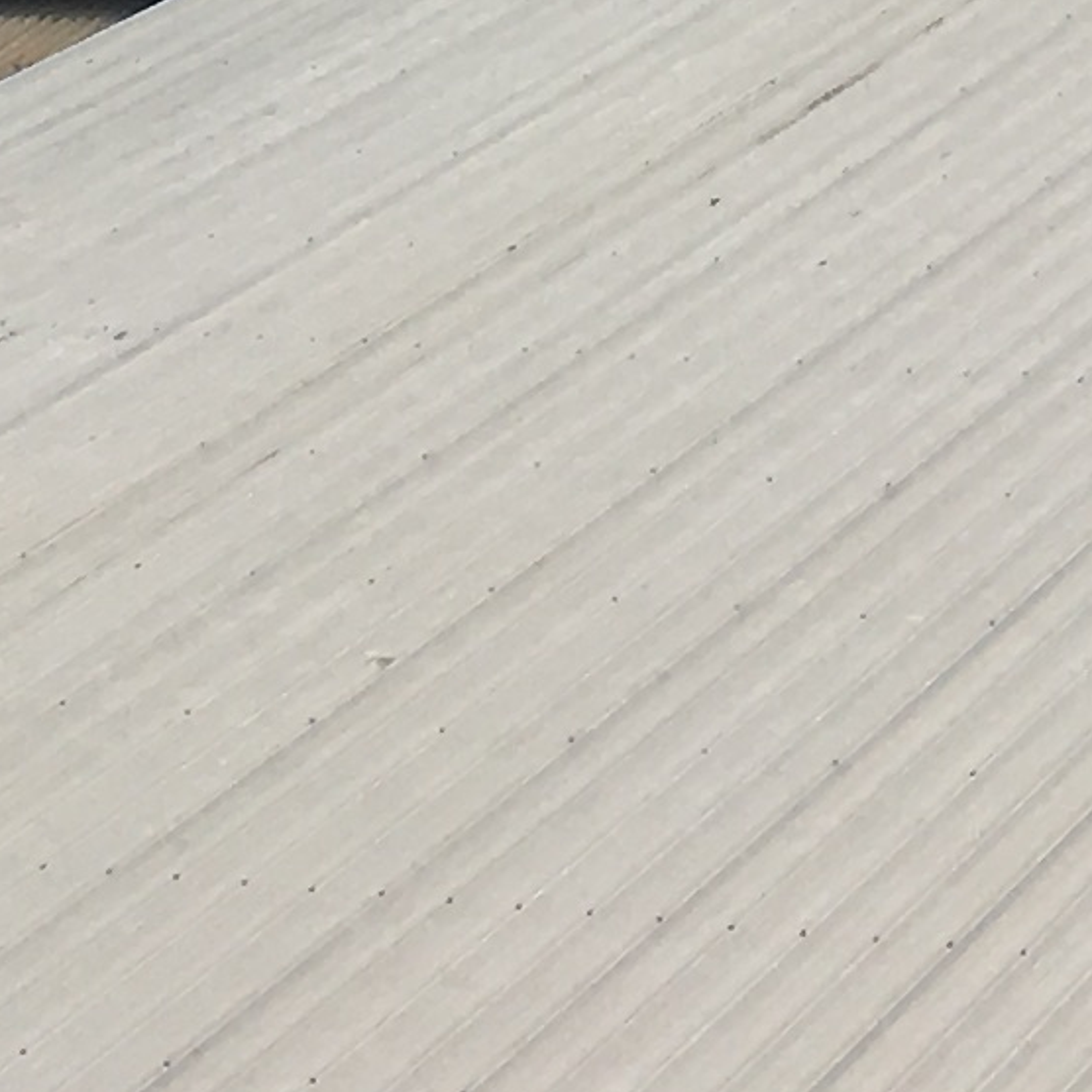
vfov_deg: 8.4
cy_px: -1787
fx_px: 6638
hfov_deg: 9.4
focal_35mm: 186
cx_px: 623
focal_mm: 4.15
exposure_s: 1/3205
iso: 25
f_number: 2.2
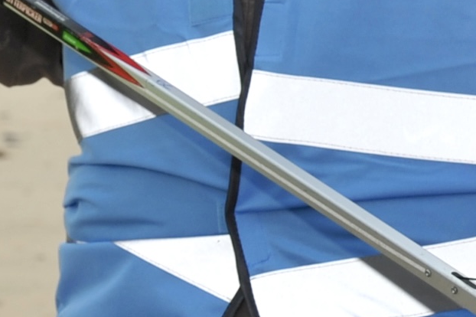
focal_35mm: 308
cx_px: -174
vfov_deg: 4.5
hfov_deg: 6.6
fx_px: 4070
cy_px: 97
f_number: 5
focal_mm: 45
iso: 200
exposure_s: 1/640
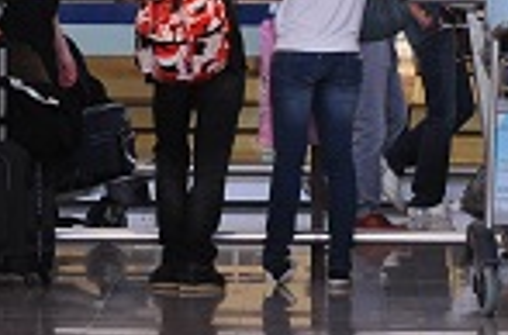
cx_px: 194
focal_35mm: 617
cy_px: -423
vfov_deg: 2.2
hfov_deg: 3.4
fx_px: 8679
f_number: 4.5
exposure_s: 1/250
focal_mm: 135
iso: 2500
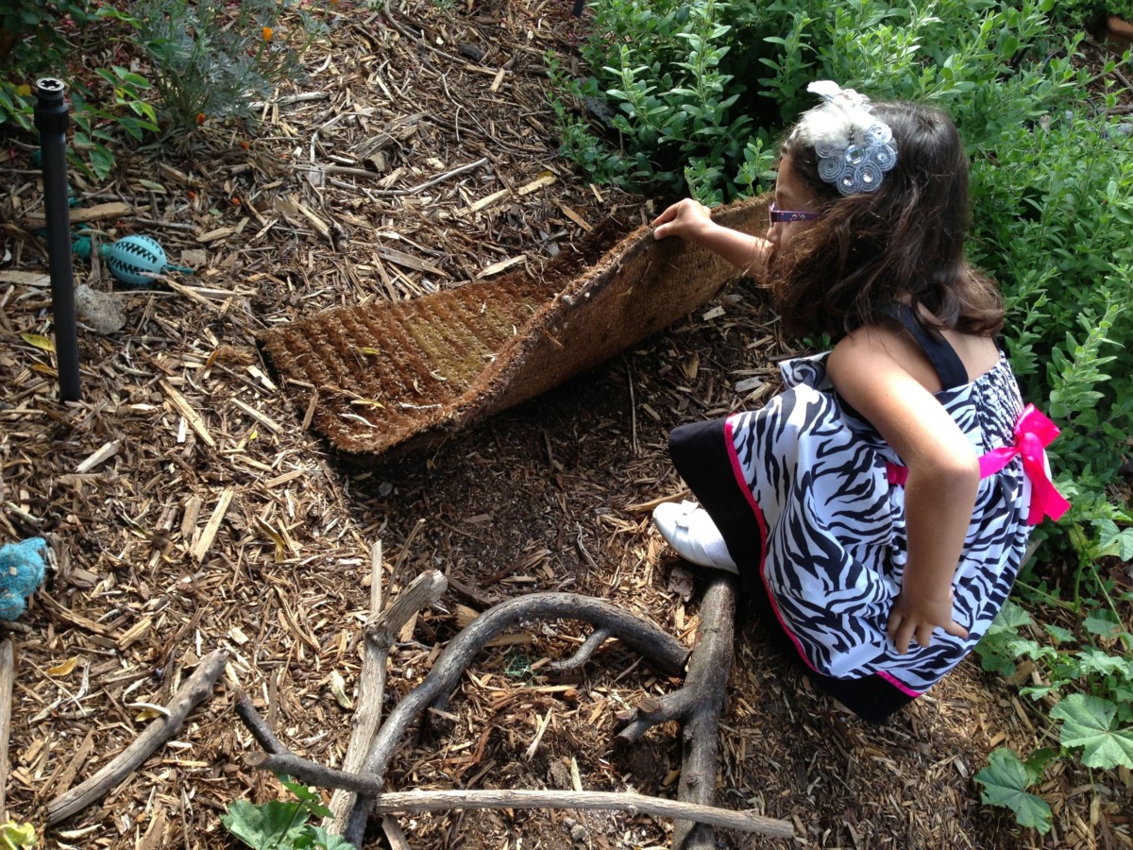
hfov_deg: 55.4
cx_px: 566
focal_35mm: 33
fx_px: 1080
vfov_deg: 42.9
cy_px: 425
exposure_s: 1/120
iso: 50
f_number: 2.4
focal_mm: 4.13
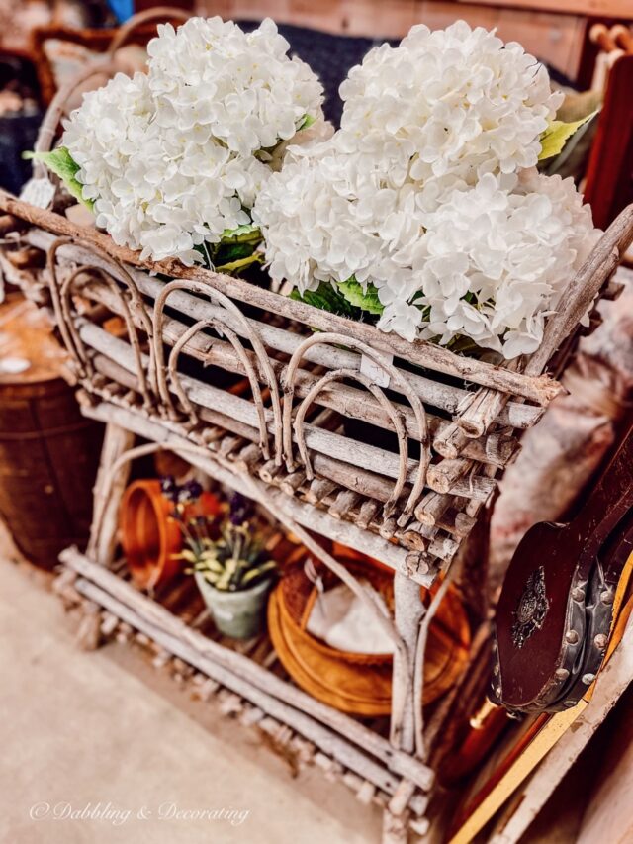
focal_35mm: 26
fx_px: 634
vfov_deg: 67.3
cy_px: 422
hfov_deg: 53.1
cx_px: 316
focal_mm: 5.1
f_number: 1.6
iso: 160
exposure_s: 1/60
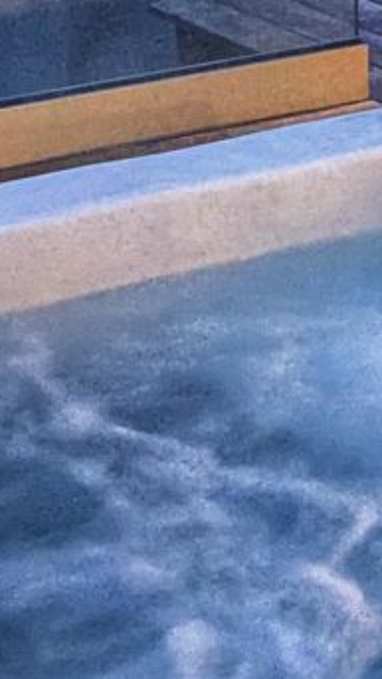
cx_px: 604
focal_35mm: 127
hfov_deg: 9.3
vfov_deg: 16.4
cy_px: -61
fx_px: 2286
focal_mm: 4.2
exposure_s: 1/4
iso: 640
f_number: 1.6
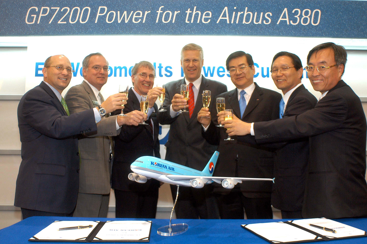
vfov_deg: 43.5
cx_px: 184
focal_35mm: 30
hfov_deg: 62.0
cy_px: 122
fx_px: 306
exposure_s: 1/40
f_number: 3.5
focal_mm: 20
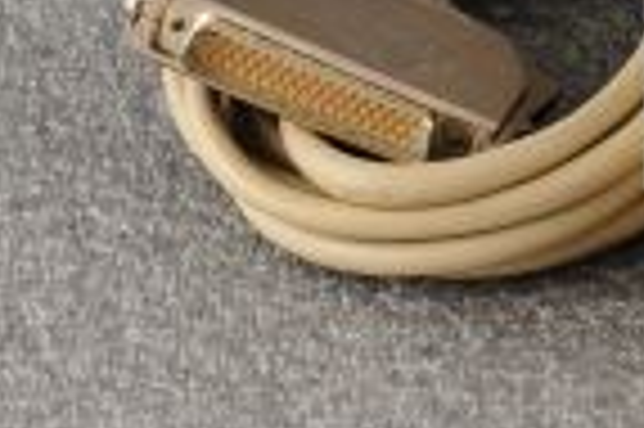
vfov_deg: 6.5
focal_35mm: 210
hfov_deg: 9.4
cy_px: 83
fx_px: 3752
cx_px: 1094
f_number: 11
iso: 1600
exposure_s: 1/125
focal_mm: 50
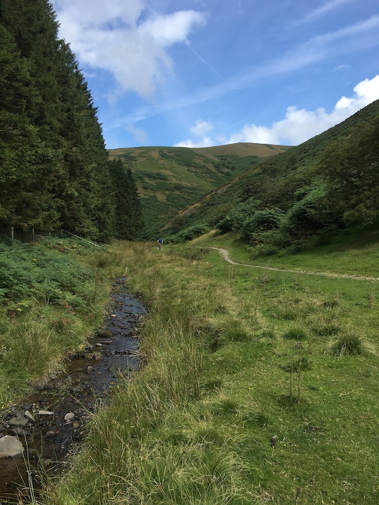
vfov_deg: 61.7
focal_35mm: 29
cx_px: 190
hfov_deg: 48.2
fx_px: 423
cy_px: 252
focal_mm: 4.15
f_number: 2.2
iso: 25
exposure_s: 1/855
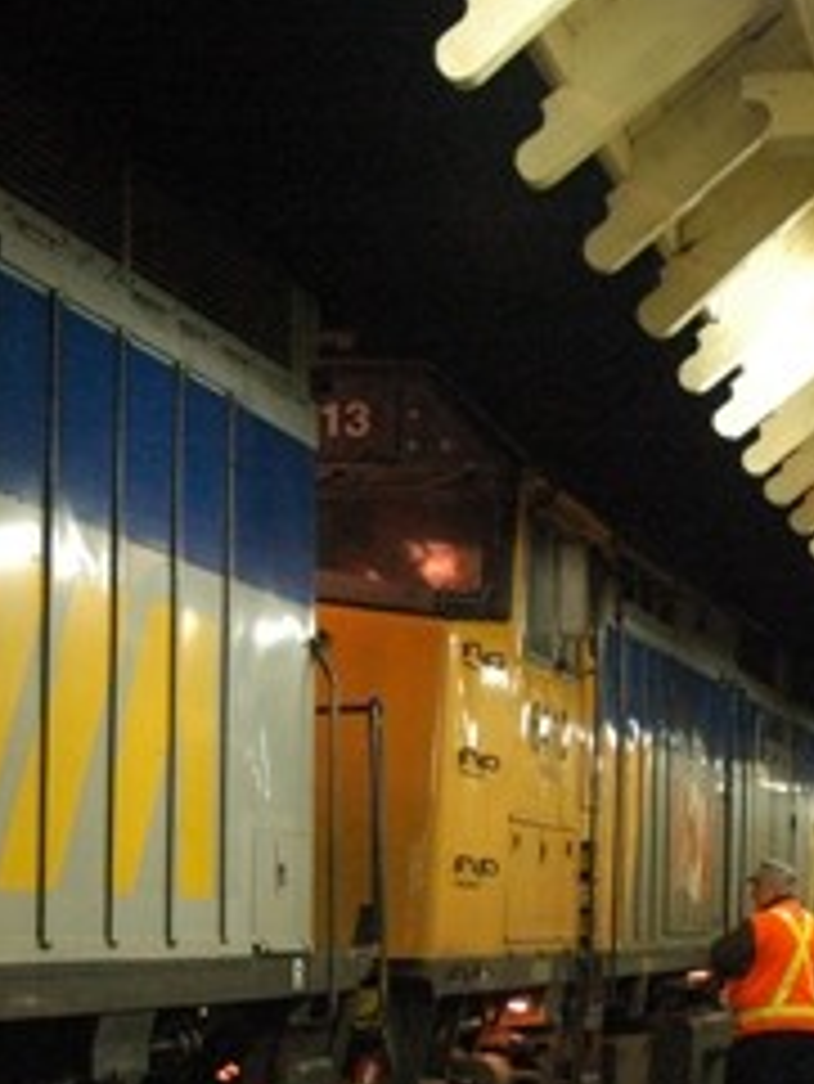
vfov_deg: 27.6
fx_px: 2161
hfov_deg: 21.2
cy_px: 850
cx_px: 207
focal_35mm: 69
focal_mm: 18
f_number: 3.5
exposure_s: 1/30
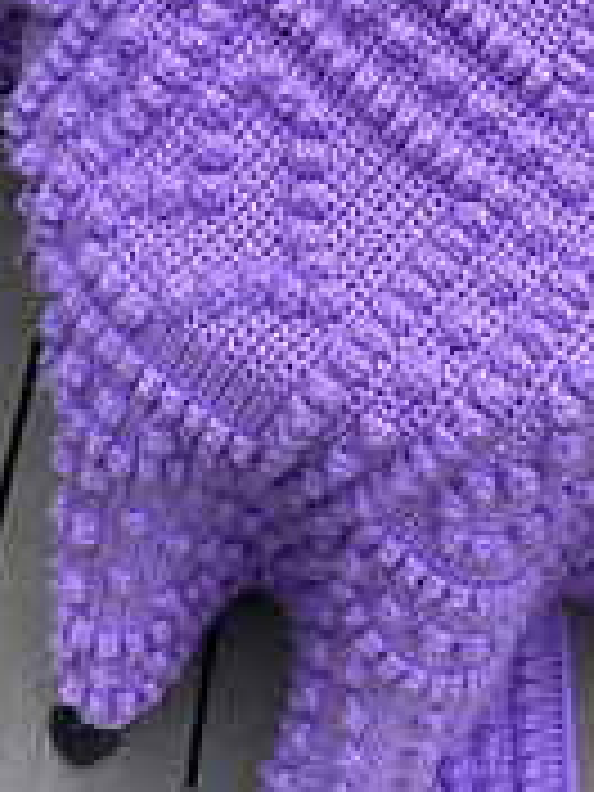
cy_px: -202
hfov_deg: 19.8
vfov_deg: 23.6
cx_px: 398
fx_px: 1693
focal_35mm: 74
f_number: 1.8
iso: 32
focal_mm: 4.25
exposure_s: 1/214
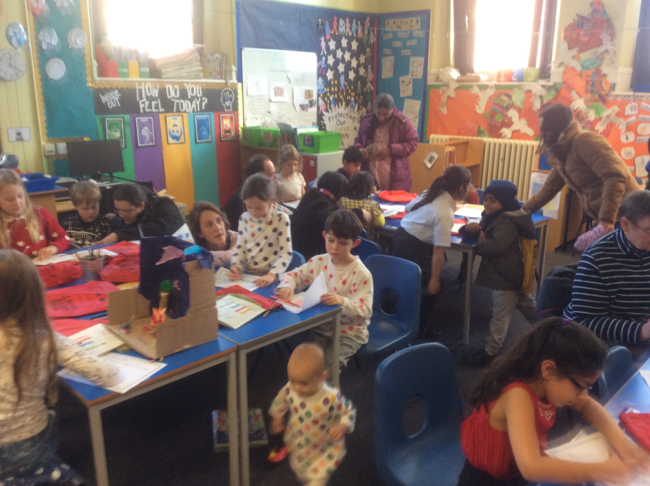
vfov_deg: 44.1
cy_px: 243
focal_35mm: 32
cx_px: 325
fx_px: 600
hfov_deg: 56.9
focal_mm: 3.3
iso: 64
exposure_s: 1/25
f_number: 2.4
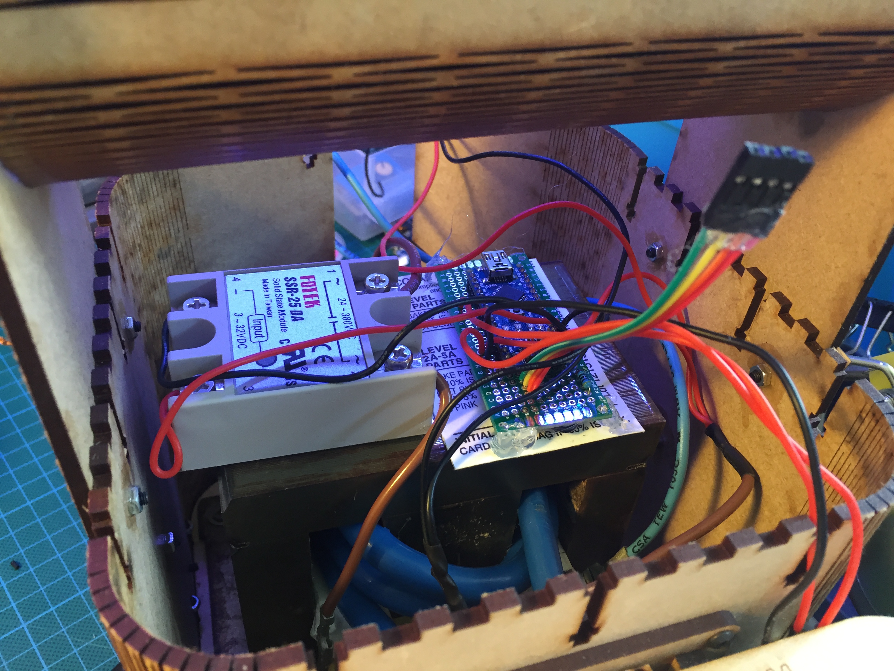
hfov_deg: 61.7
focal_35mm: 29
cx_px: 447
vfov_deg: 48.2
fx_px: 749
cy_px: 336
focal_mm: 4.15
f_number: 2.2
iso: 125
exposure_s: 1/33
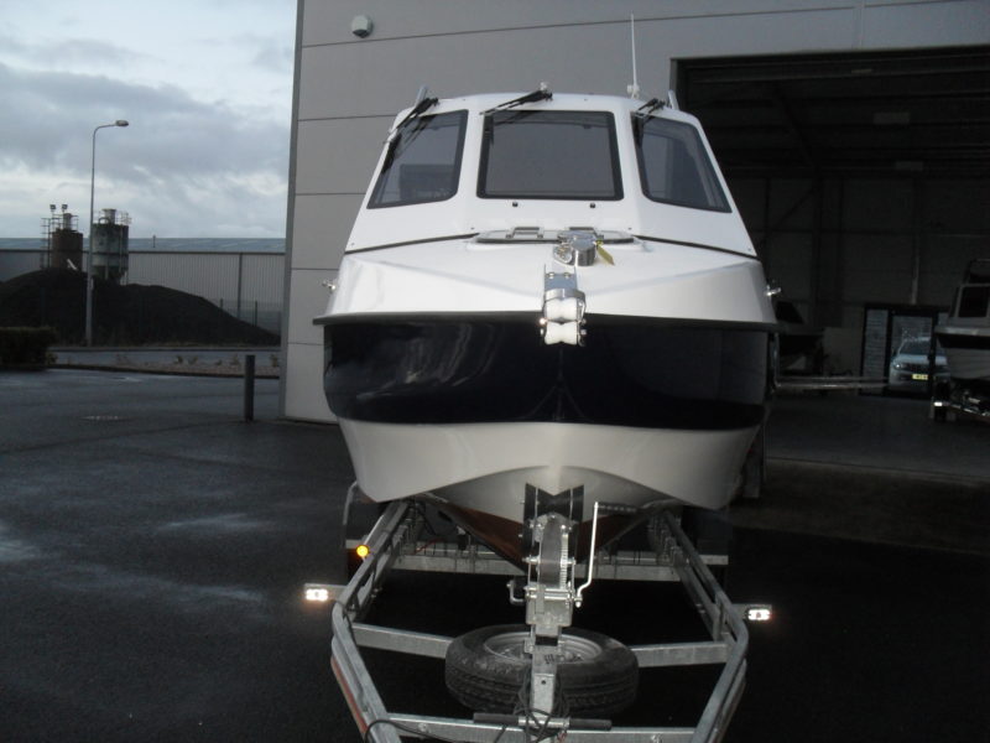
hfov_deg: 52.6
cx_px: 495
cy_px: 372
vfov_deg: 40.7
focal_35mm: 35
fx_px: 1001
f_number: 3.2
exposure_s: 1/45
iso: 200
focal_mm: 6.3
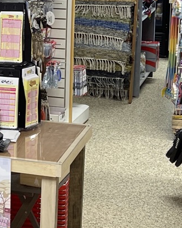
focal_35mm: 127
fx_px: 855
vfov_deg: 15.1
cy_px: 55
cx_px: -65
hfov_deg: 11.8
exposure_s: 1/60
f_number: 1.6
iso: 80
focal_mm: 5.1
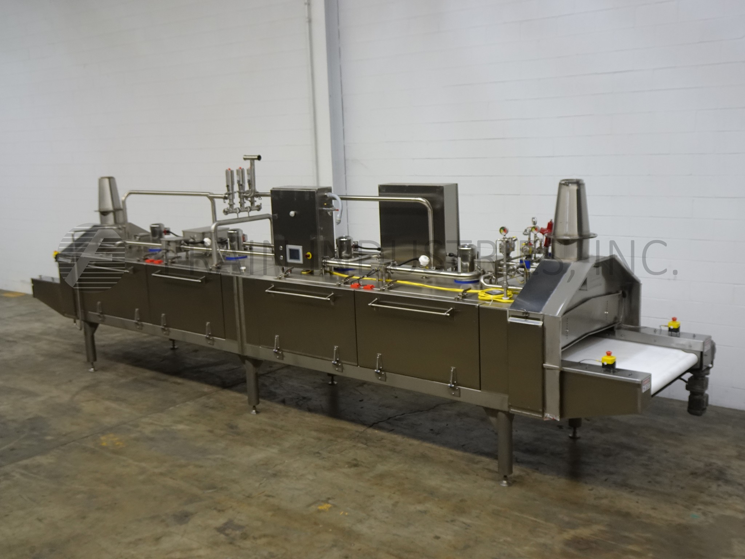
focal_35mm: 36
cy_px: 280
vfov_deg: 39.7
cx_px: 372
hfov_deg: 51.4
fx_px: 775
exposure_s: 1/40
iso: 200
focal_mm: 6.08
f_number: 4
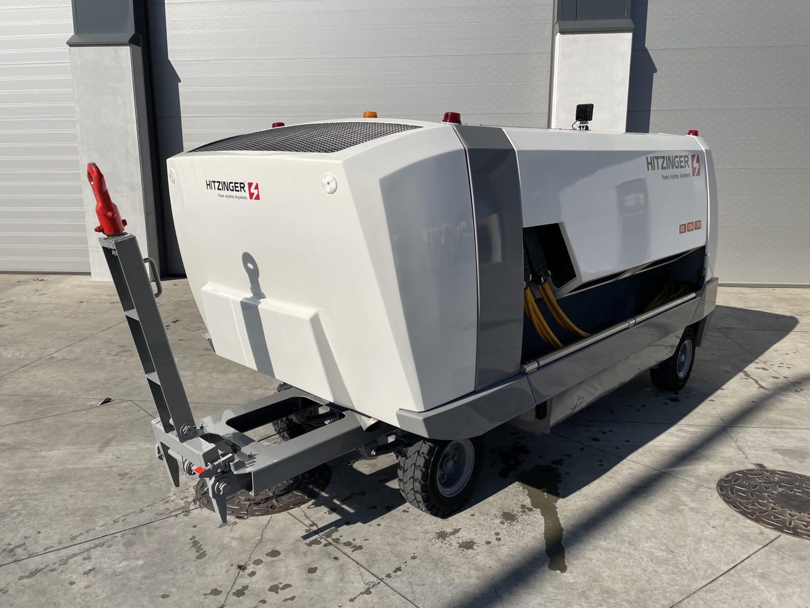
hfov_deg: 67.3
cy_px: 304
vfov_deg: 53.1
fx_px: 608
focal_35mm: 26
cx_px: 405
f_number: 1.6
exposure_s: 1/7813
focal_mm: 4.2
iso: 32
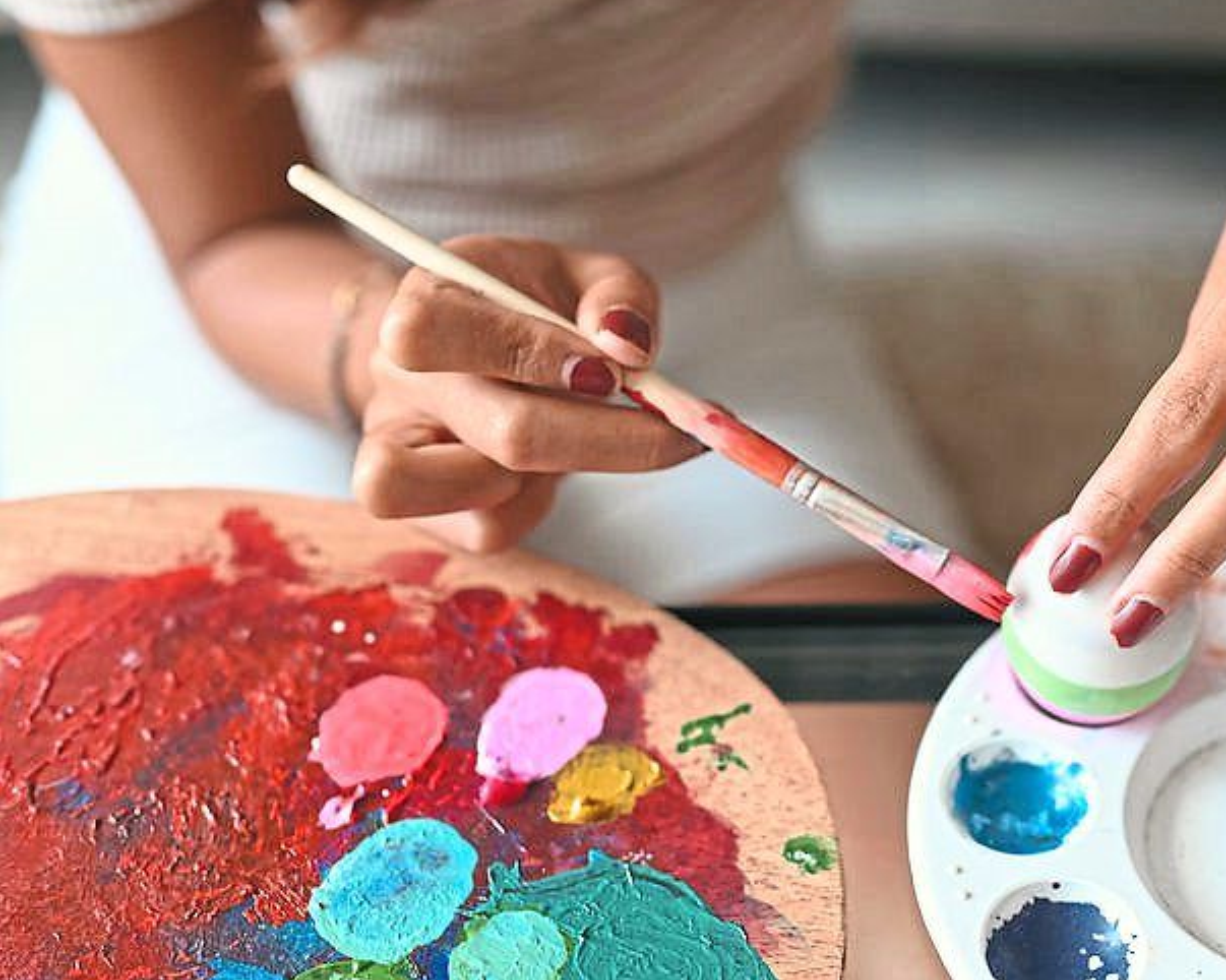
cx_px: 860
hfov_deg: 28.5
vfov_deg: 23.1
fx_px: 2394
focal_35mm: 66
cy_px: 450
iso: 800
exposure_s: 1/320
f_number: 2.8
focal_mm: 50
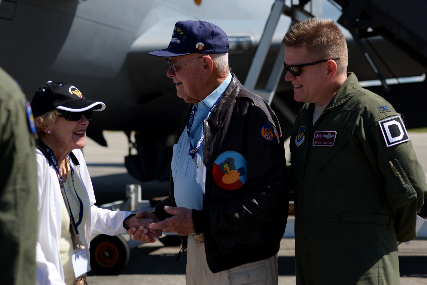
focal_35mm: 60
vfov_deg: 22.6
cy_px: 142
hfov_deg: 33.4
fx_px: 712
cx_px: 214
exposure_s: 1/4000
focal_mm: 60
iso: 200
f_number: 3.5
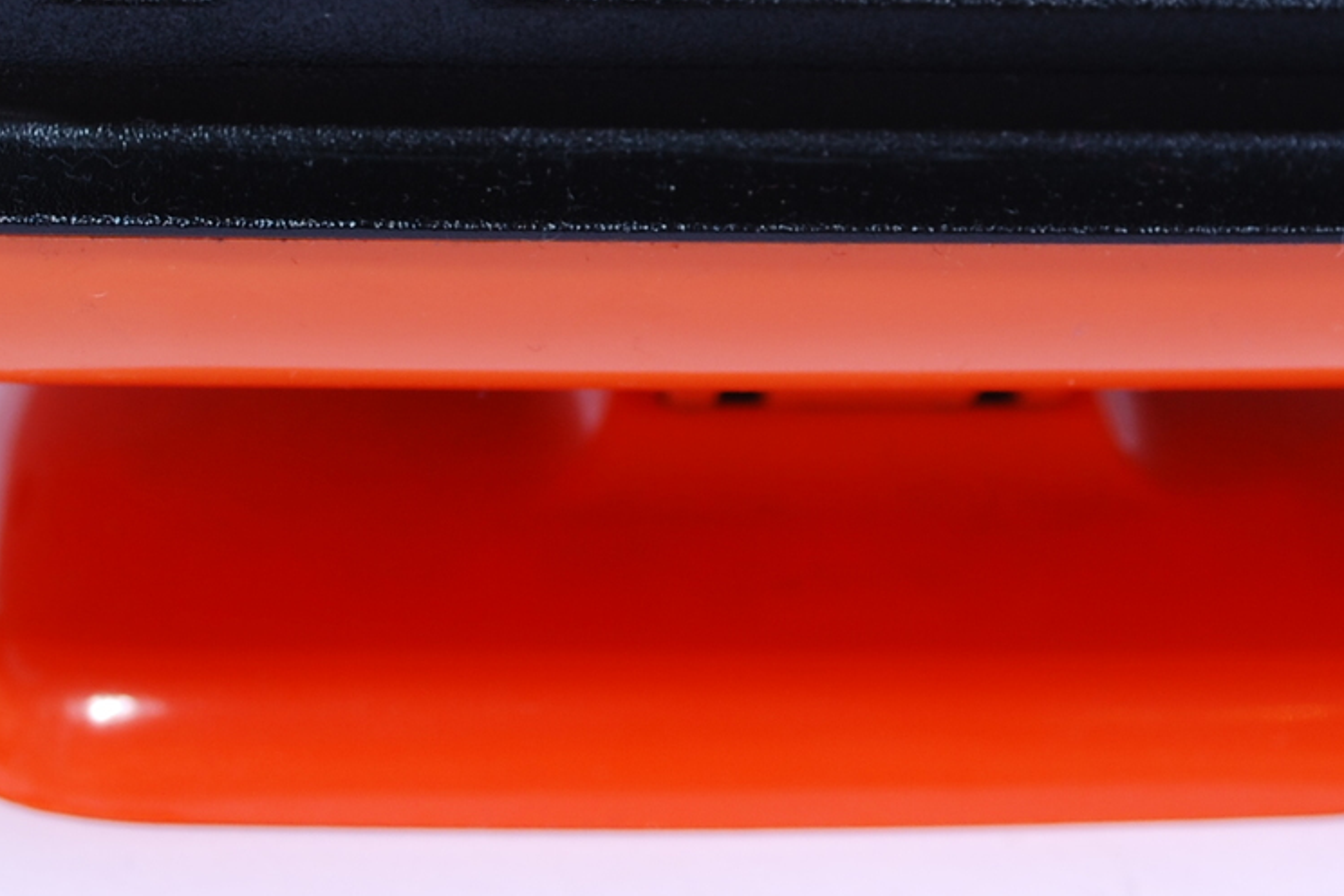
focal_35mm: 111
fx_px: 4144
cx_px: 891
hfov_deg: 18.4
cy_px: 42
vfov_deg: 12.2
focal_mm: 22
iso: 100
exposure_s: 1/40
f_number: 5.6
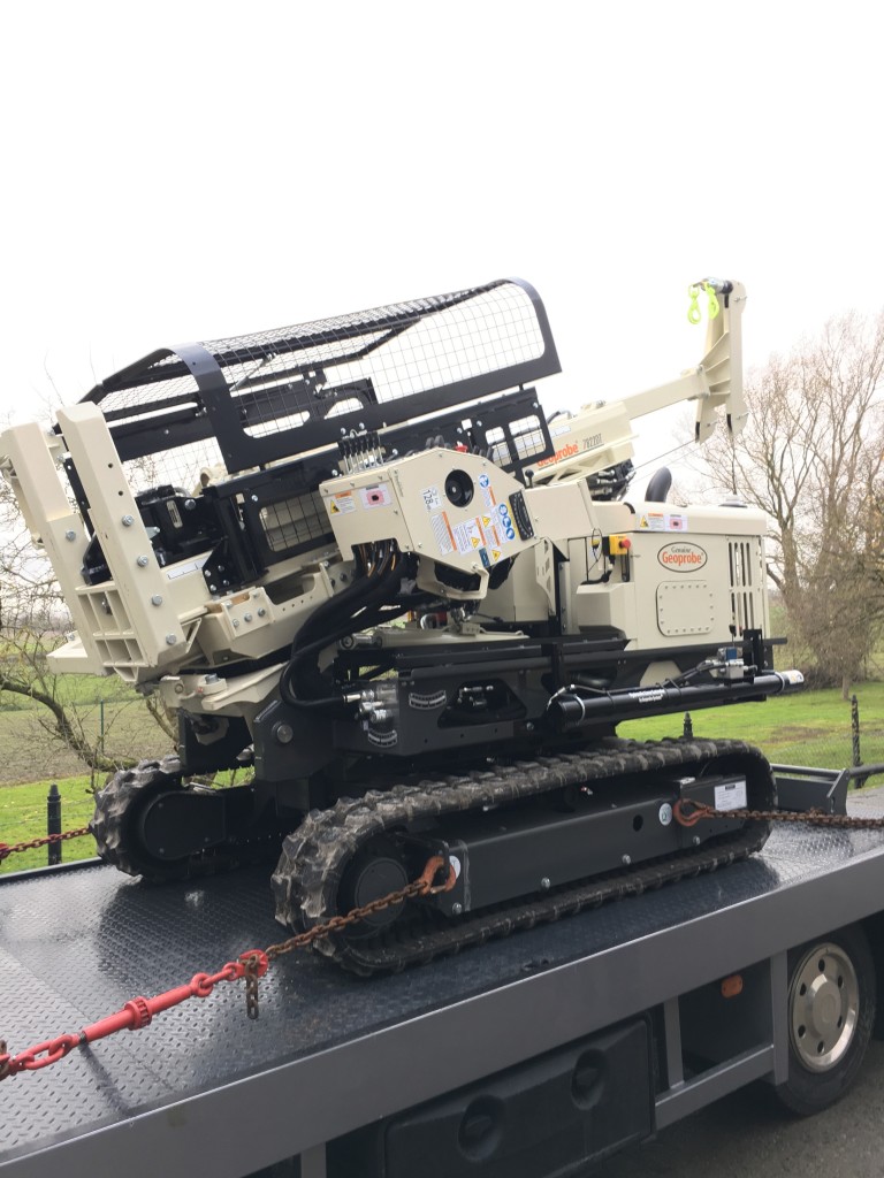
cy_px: 589
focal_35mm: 29
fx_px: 987
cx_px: 442
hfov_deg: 48.2
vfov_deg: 61.7
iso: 25
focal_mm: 4.15
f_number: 2.2
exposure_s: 1/33
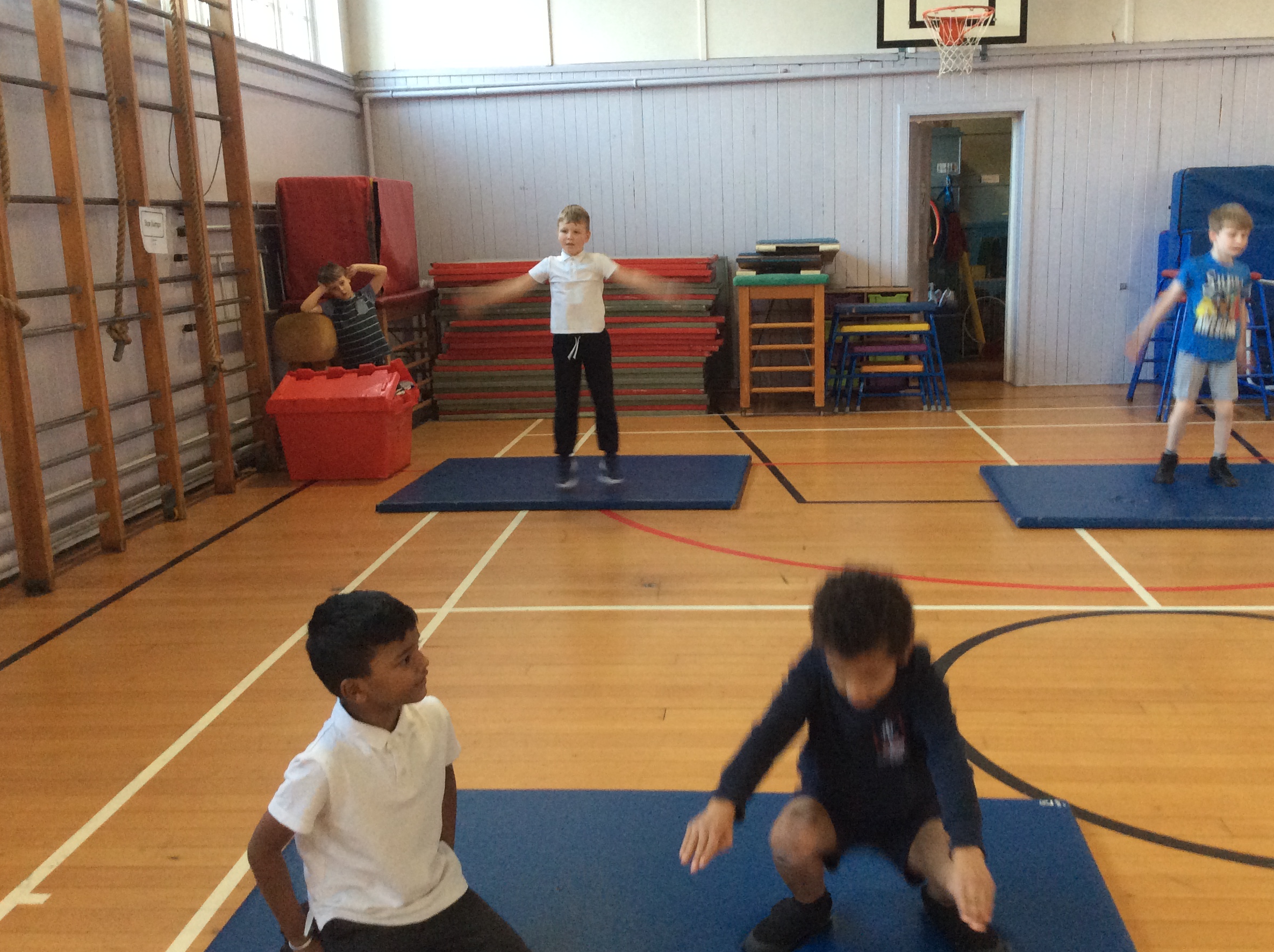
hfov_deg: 52.6
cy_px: 478
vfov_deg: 40.6
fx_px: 1286
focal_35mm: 35
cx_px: 685
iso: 160
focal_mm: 3.3
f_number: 2.4
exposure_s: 1/25
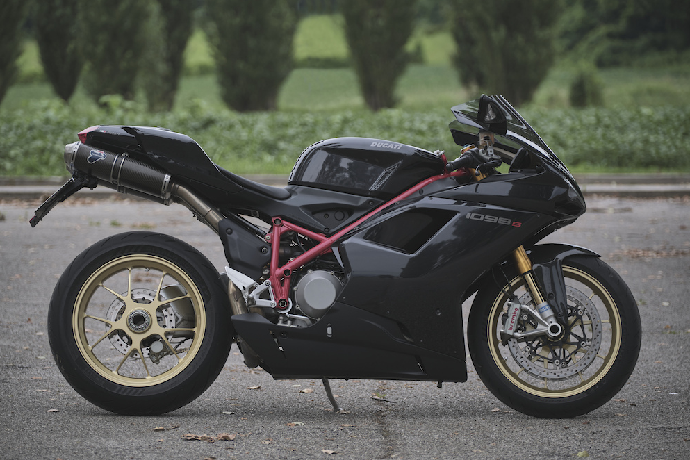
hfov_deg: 12.5
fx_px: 3143
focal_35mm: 164
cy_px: 228
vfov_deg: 8.4
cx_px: 337
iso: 200
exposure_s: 1/320
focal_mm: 106
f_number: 2.8
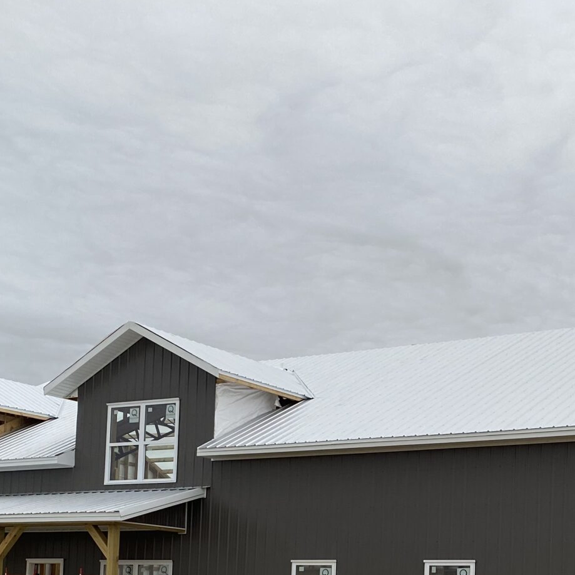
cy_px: 563
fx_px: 1203
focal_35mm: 64
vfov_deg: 25.7
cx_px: 425
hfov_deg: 26.6
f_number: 1.8
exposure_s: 1/122
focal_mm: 4.25
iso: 40
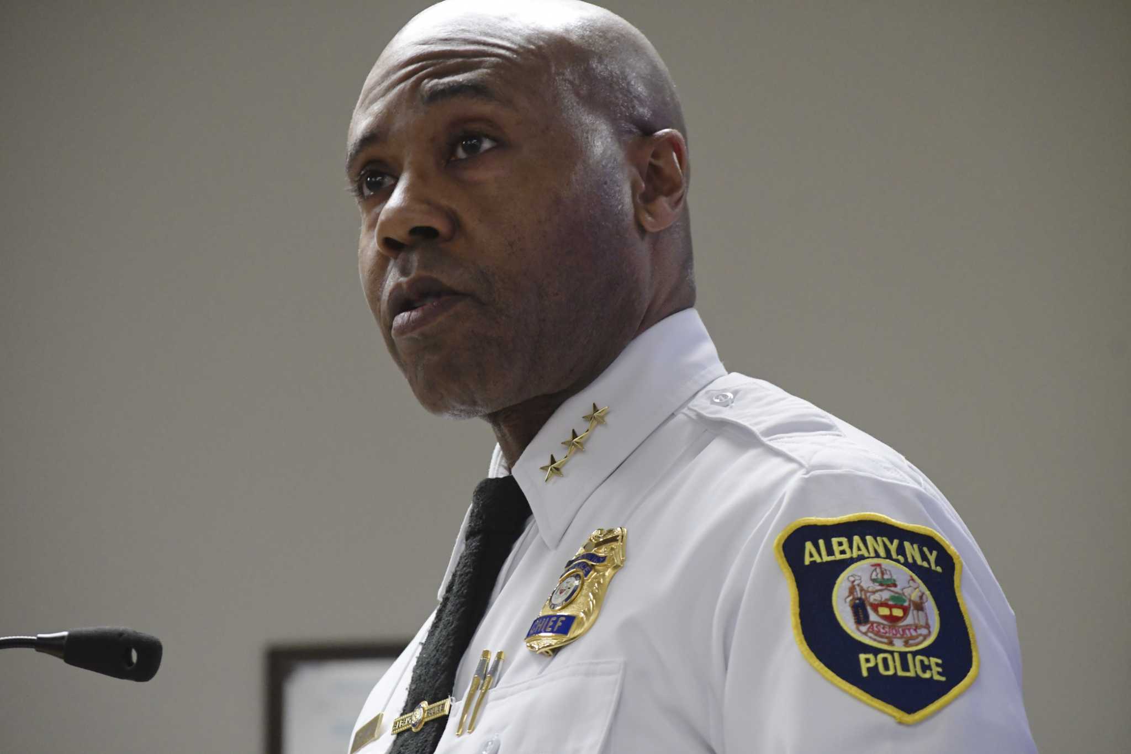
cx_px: 566
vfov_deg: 8.7
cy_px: 377
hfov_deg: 13.0
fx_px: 4947
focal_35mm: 158
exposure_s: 1/125
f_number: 5.6
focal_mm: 105
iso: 3200
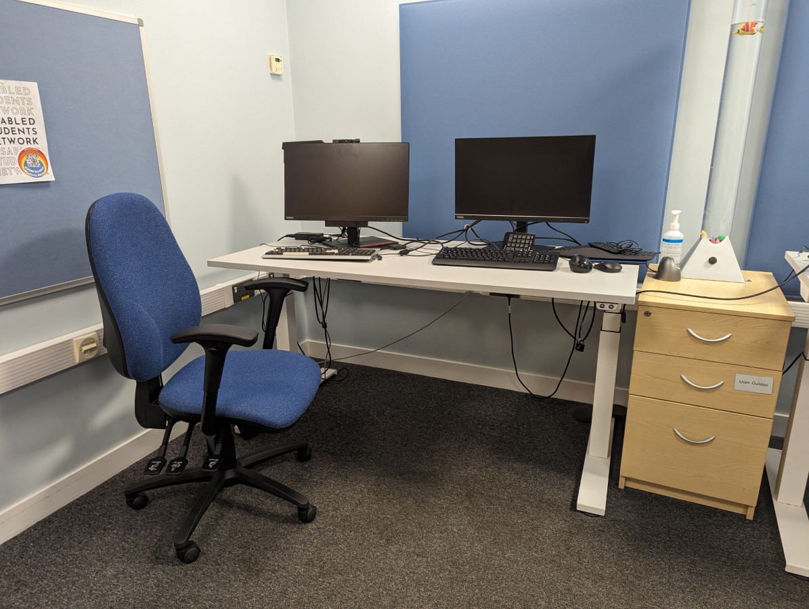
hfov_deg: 71.5
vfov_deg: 56.9
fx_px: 562
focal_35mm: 24
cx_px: 404
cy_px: 304
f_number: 1.85
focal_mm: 6.81
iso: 270
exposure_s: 1/31.8
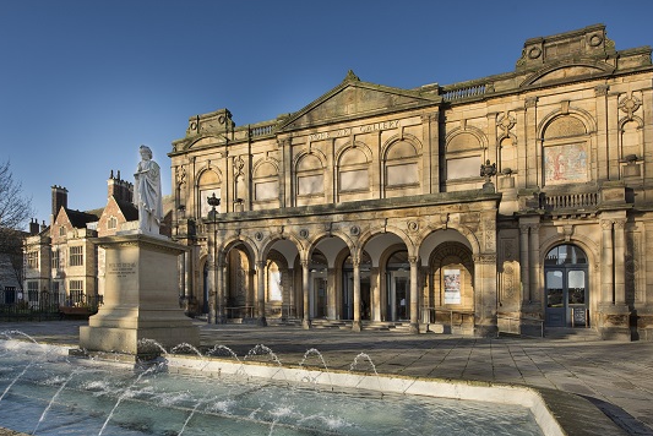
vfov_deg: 67.3
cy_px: 241
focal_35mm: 18
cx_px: 316
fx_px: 327
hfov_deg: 89.9
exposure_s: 1/60
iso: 64
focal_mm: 16
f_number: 8
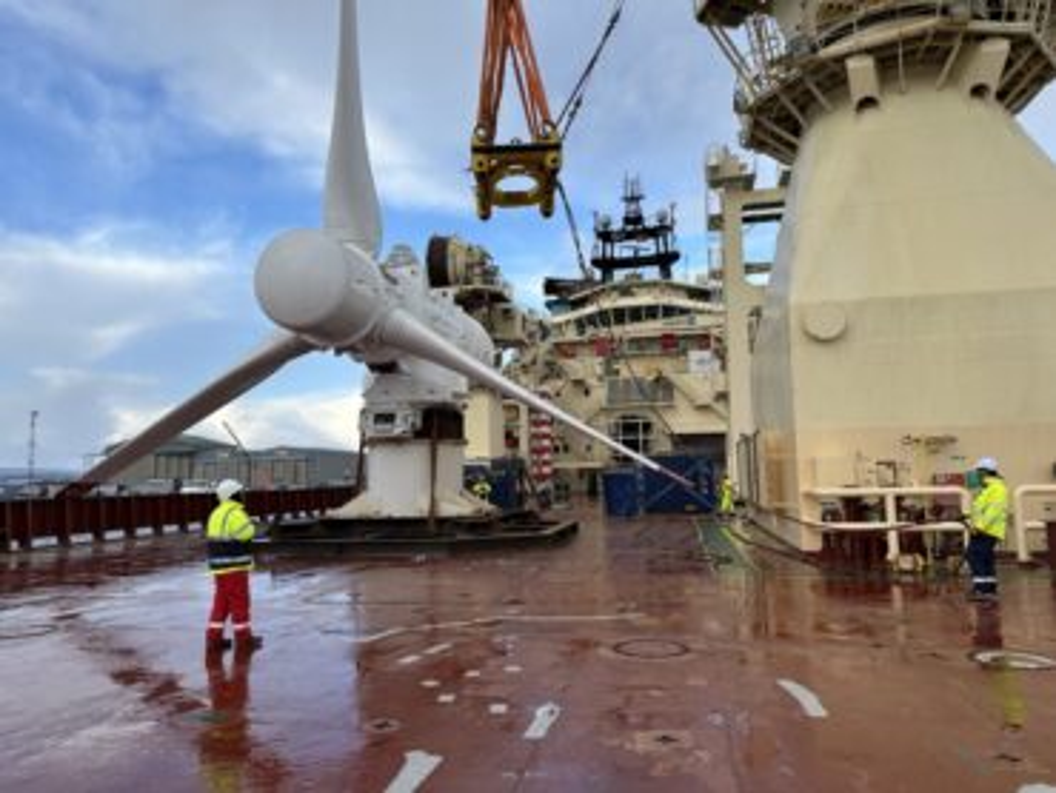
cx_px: 528
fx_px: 733
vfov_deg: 56.9
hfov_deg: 71.6
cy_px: 396
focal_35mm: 24
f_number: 1.78
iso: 80
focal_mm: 6.86
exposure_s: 1/1374
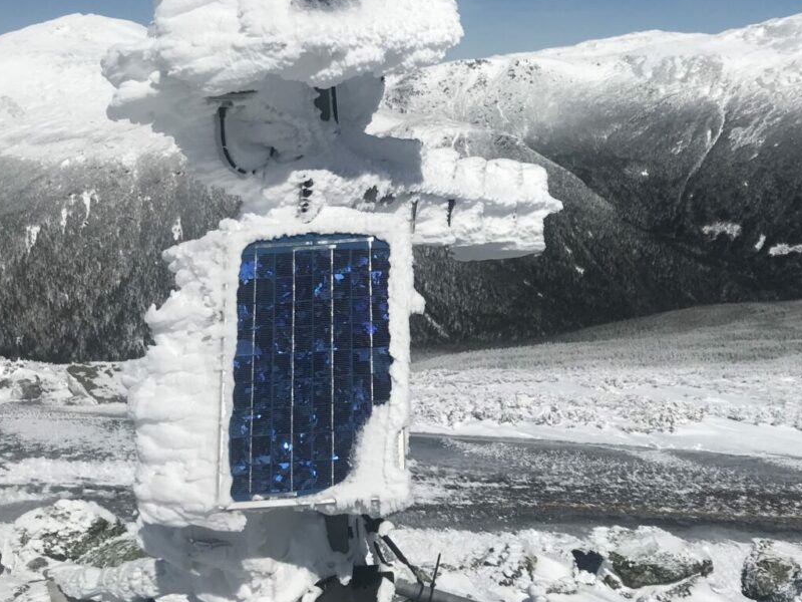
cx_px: 477
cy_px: 196
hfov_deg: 44.6
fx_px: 973
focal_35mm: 42
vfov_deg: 34.0
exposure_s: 1/10638
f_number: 1.8
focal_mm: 3.99
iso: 20
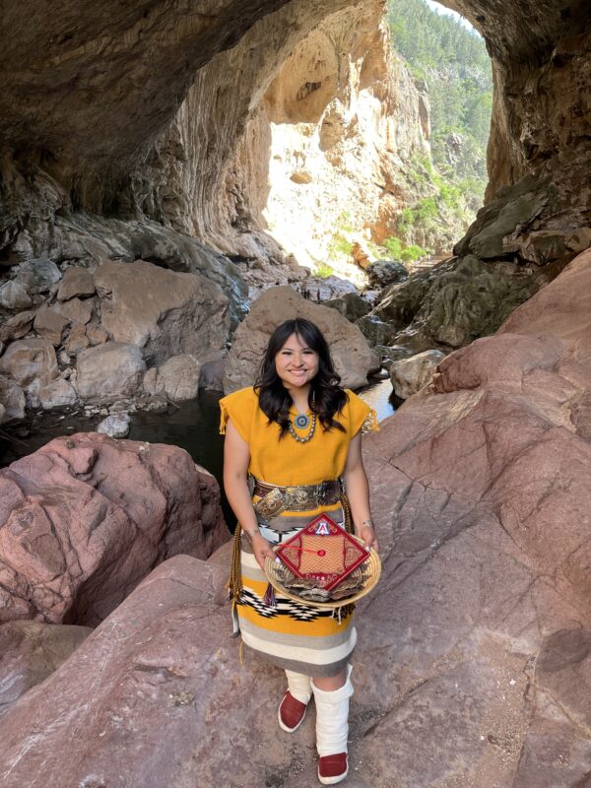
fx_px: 592
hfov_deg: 53.1
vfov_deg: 67.3
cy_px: 394
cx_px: 296
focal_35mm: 26
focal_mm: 5.1
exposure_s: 1/138
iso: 32
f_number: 1.6
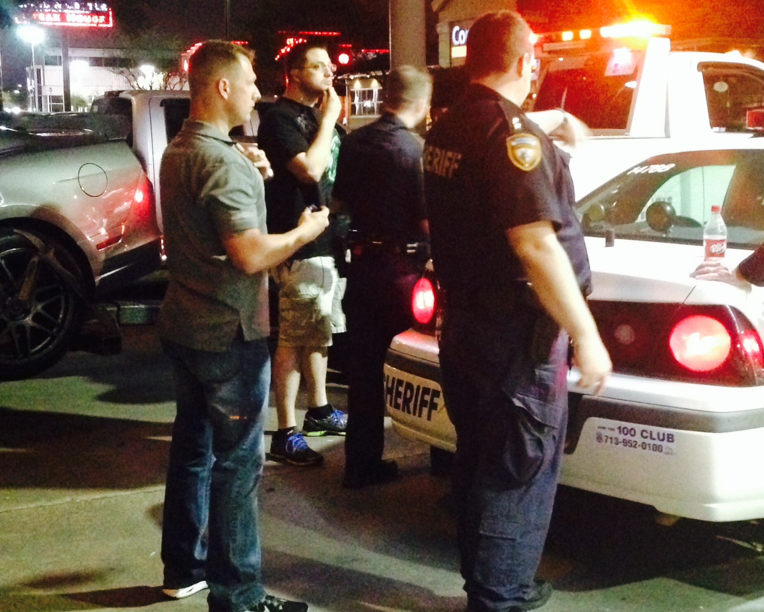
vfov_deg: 26.6
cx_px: 473
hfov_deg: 32.9
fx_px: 1289
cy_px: 235
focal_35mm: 57
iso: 800
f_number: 2.4
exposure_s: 1/15
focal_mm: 4.12
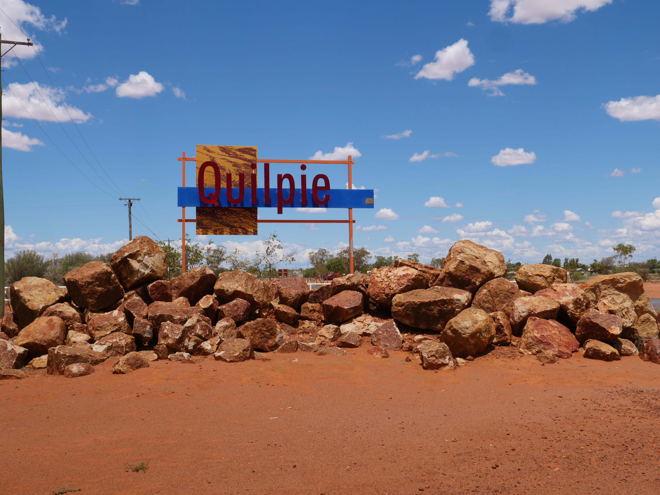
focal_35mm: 42
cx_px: 330
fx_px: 801
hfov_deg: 44.8
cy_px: 248
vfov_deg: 34.3
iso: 200
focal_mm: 21
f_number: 8
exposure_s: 1/1000
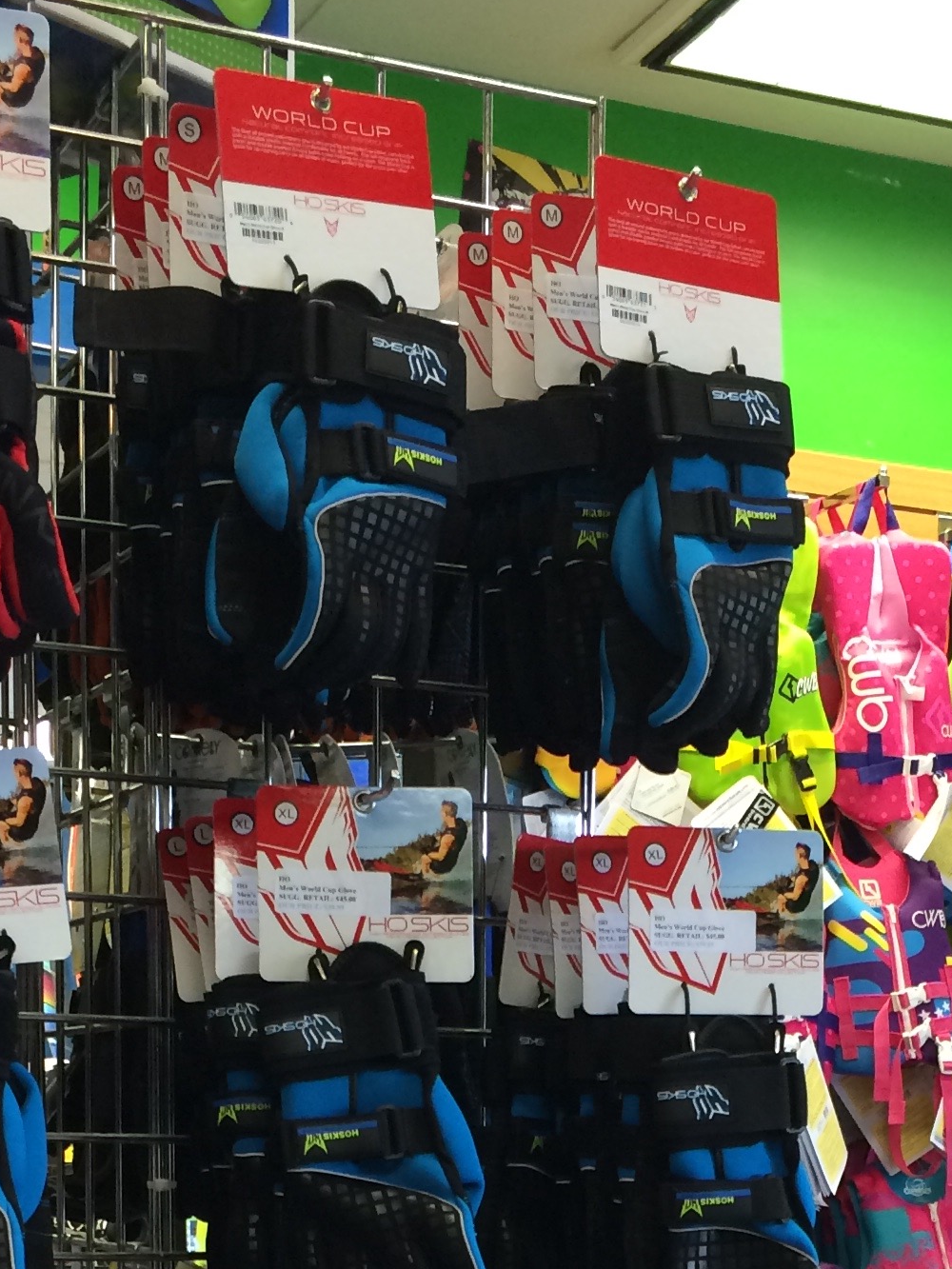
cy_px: 1429
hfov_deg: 20.6
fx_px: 2603
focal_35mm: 71
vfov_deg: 25.2
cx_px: 646
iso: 100
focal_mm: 4.15
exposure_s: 1/30
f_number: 2.2
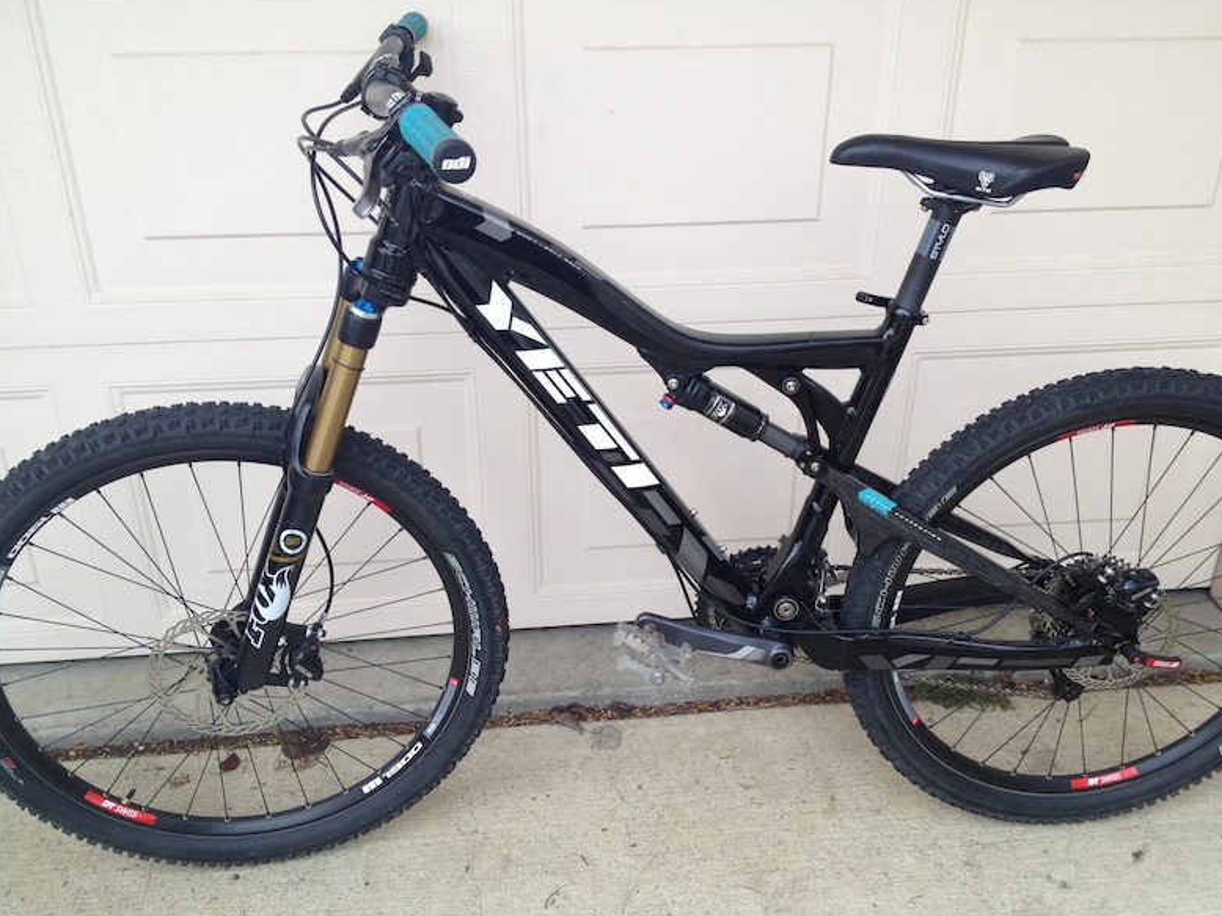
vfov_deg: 39.6
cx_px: 614
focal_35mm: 36
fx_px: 1270
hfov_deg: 51.4
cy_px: 462
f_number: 2.4
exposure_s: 1/253
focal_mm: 4.28
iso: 50
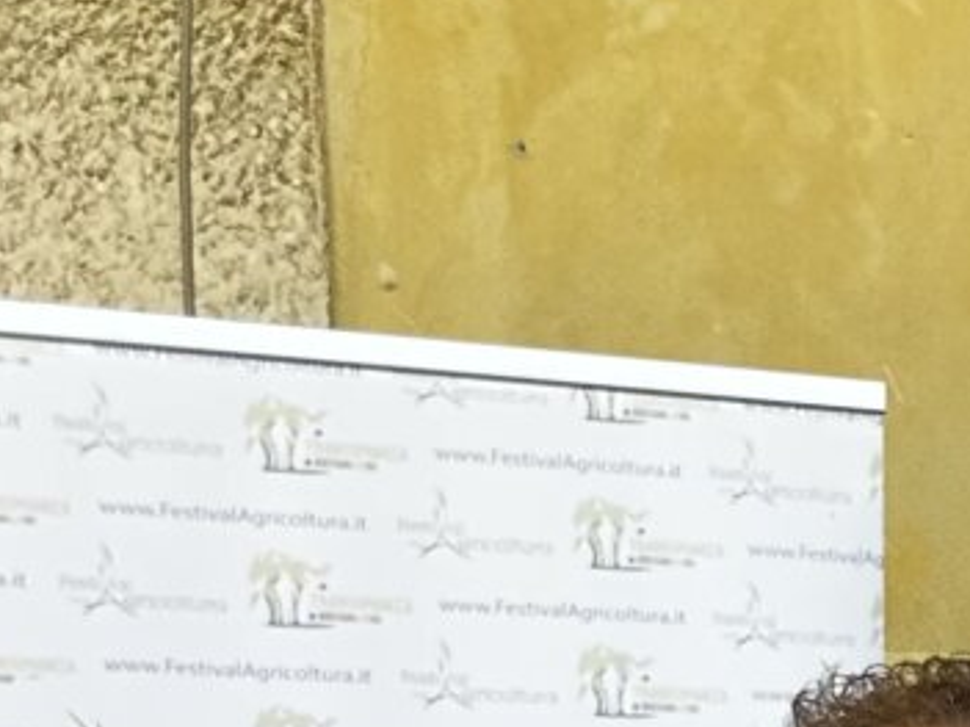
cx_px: 2581
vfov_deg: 10.1
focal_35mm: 140
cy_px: 1244
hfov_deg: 11.0
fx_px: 3922
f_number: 1.78
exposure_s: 1/161
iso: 64
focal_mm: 6.86
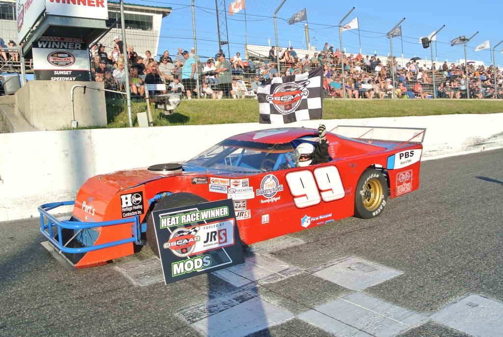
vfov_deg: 42.4
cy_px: 168
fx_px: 434
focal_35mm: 31
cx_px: 252
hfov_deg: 60.2
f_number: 7.1
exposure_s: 1/160
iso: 100
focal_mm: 11.8
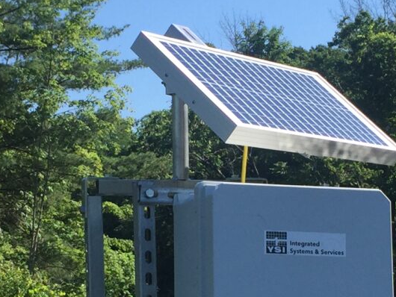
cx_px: 208
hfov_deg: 17.6
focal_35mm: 112
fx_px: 1282
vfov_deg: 13.2
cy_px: 213
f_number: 2.2
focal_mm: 4.15
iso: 32
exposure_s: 1/1412
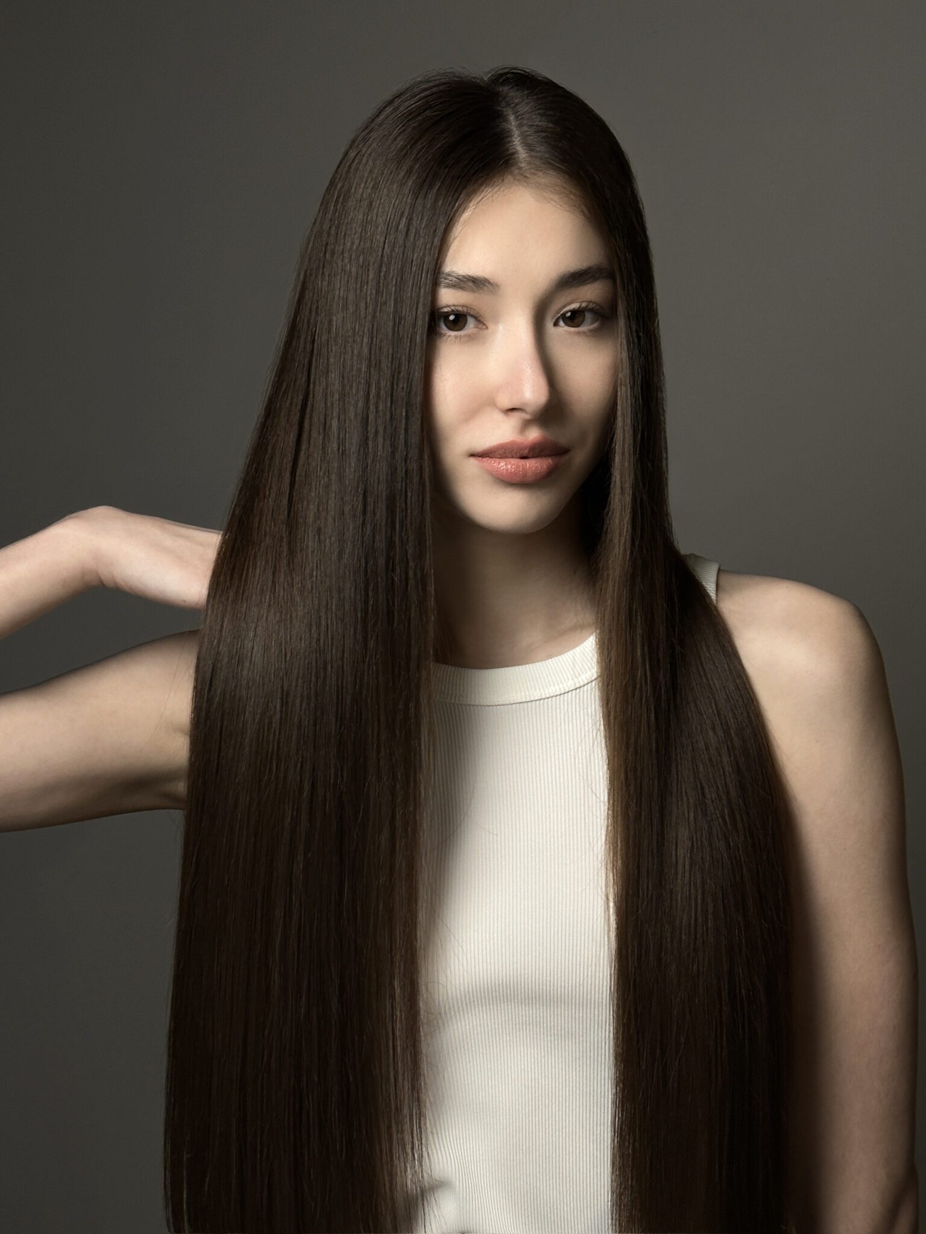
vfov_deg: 32.7
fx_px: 2104
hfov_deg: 24.8
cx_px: 463
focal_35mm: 59
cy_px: 617
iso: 80
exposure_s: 1/100
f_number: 1.78
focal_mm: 6.86
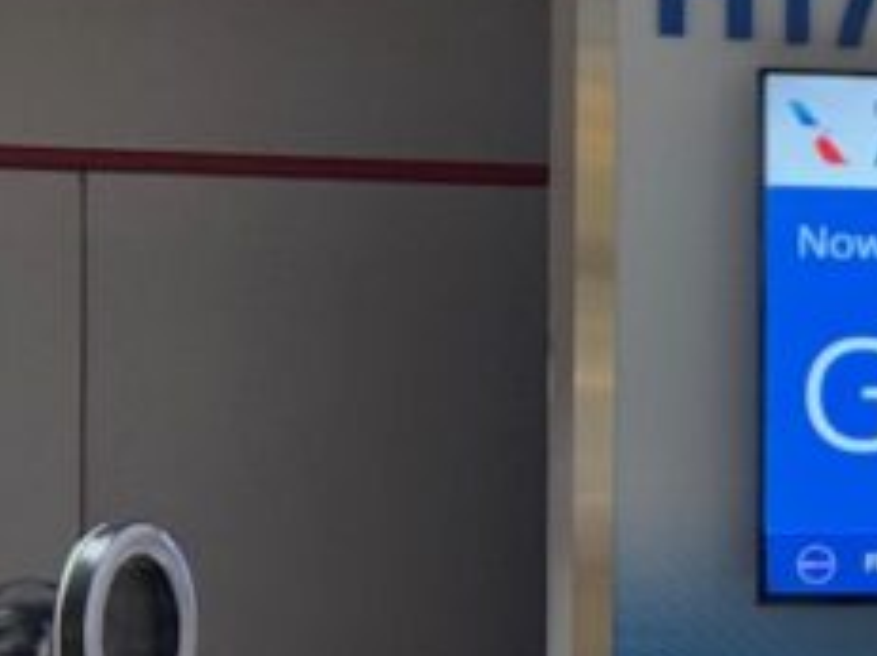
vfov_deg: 7.0
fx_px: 5394
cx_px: 1633
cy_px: 554
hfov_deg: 8.9
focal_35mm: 213
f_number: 1.78
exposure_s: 1/40
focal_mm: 6.76
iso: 320
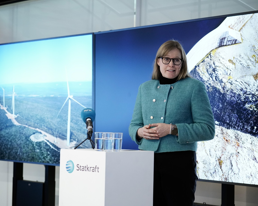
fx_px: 603
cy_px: 103
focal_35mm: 79
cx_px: 123
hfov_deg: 24.1
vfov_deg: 19.4
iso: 5000
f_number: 2.8
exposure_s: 1/200
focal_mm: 70
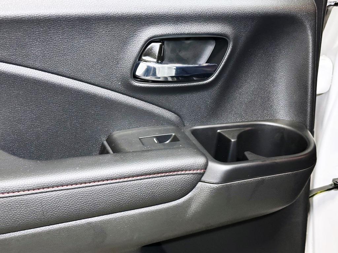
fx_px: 469
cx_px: 169
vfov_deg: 30.3
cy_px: 126
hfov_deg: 39.7
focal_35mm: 48
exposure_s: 1/30
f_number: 1.78
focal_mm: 6.86
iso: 640
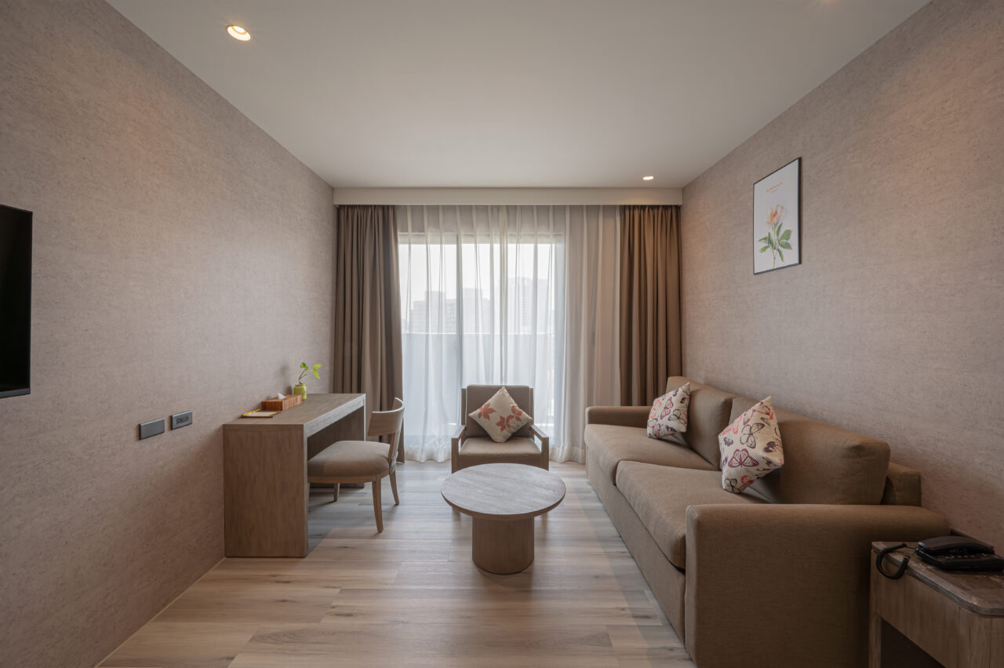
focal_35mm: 14
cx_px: 502
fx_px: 390
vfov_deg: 81.1
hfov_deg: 104.3
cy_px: 334
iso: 200
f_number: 16
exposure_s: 1/4
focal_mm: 14
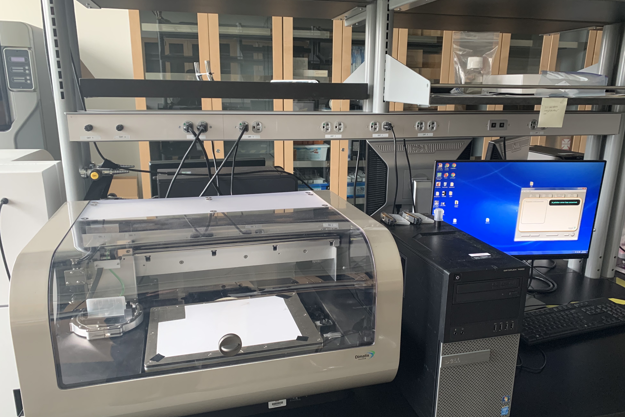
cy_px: 223
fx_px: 486
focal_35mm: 28
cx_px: 321
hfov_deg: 65.5
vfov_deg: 46.4
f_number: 1.8
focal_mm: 4.25
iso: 250
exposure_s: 1/60
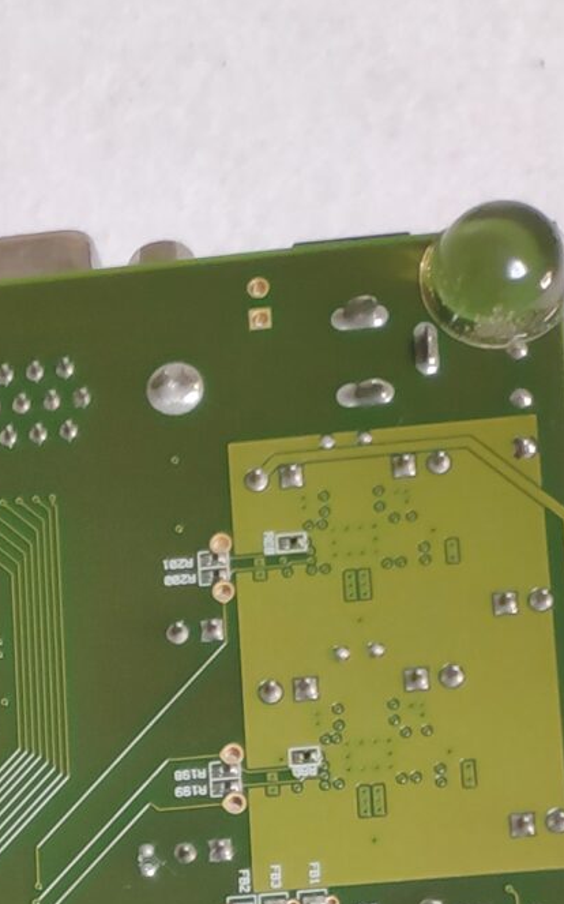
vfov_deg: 19.7
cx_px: -391
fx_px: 2116
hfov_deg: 13.8
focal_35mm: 86
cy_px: 1478
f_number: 1.8
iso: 211
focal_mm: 4.22
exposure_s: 1/50
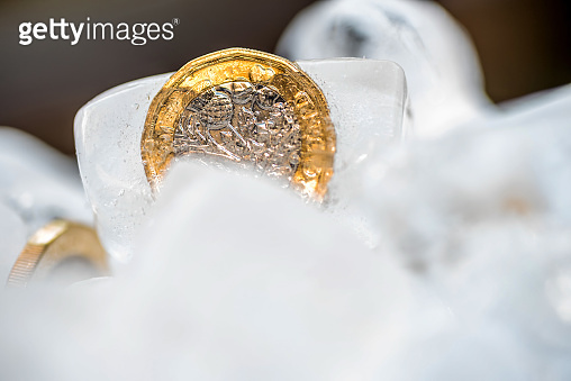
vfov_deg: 15.2
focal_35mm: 90
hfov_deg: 22.6
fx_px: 1428
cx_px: 286
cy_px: 190
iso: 400
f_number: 8
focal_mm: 90
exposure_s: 1/200
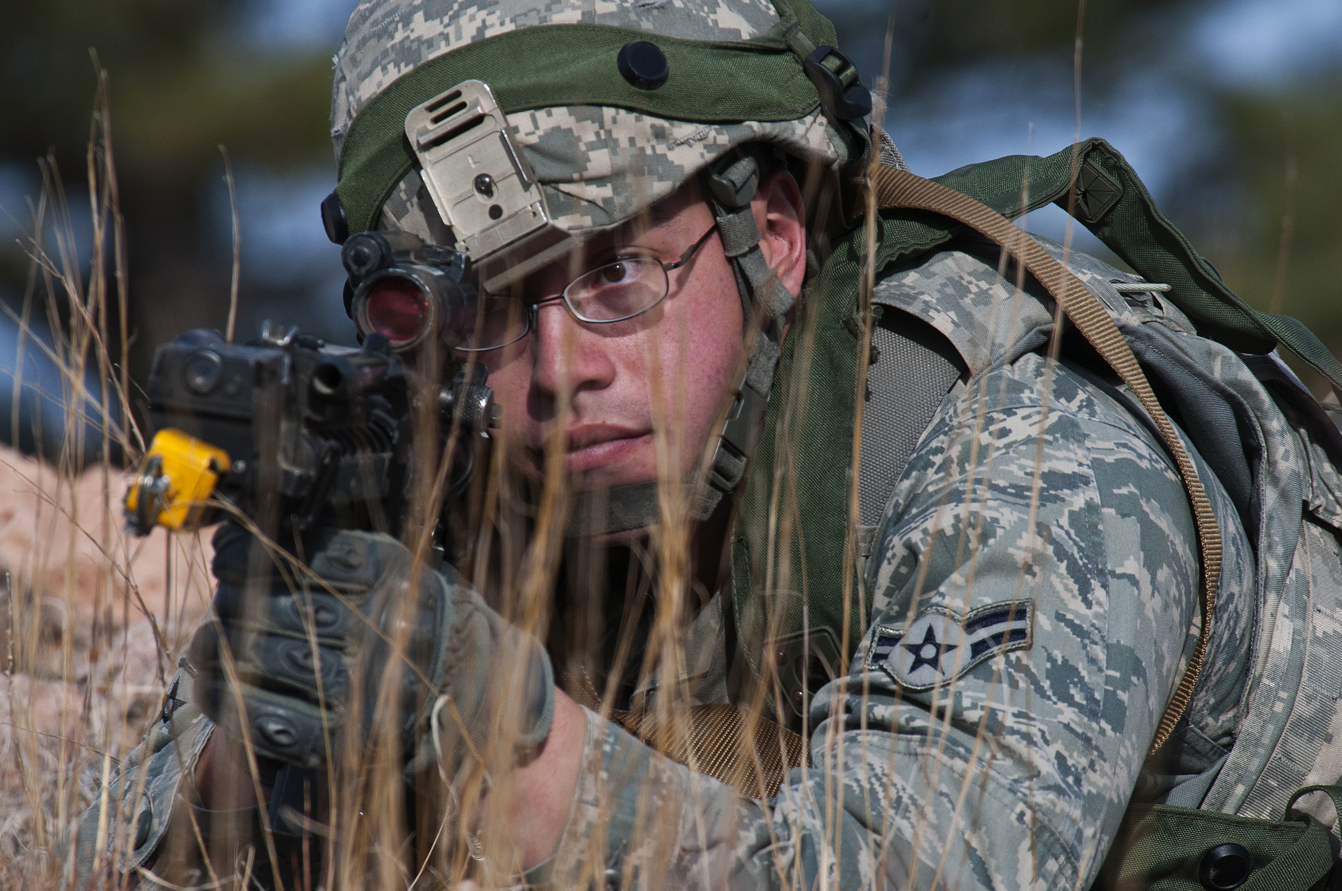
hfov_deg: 3.4
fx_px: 22339
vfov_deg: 2.3
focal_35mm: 600
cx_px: 671
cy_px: 446
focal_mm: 400
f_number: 9
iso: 800
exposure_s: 1/1000
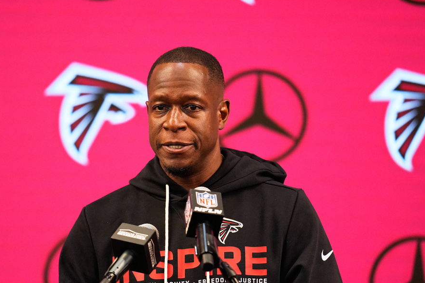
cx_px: 197
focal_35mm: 462
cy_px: 150
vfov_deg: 3.0
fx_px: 5453
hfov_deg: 4.5
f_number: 2.8
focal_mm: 400
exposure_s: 1/400
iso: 4000
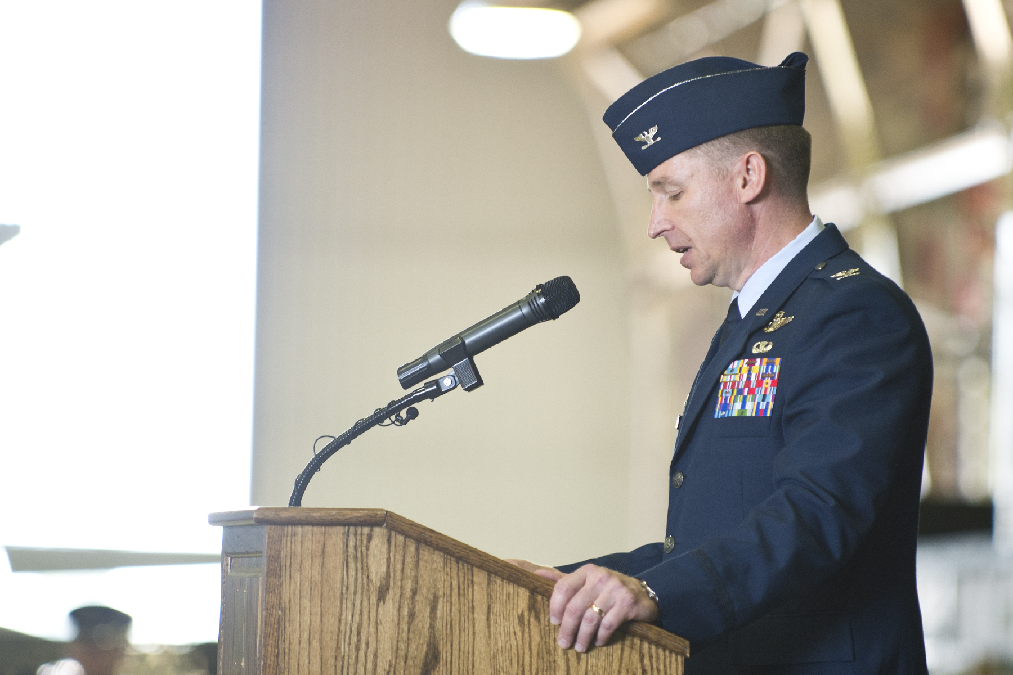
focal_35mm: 200
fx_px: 5627
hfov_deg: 10.3
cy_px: 338
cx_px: 506
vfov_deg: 6.9
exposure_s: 1/125
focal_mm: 200
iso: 1000
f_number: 2.8
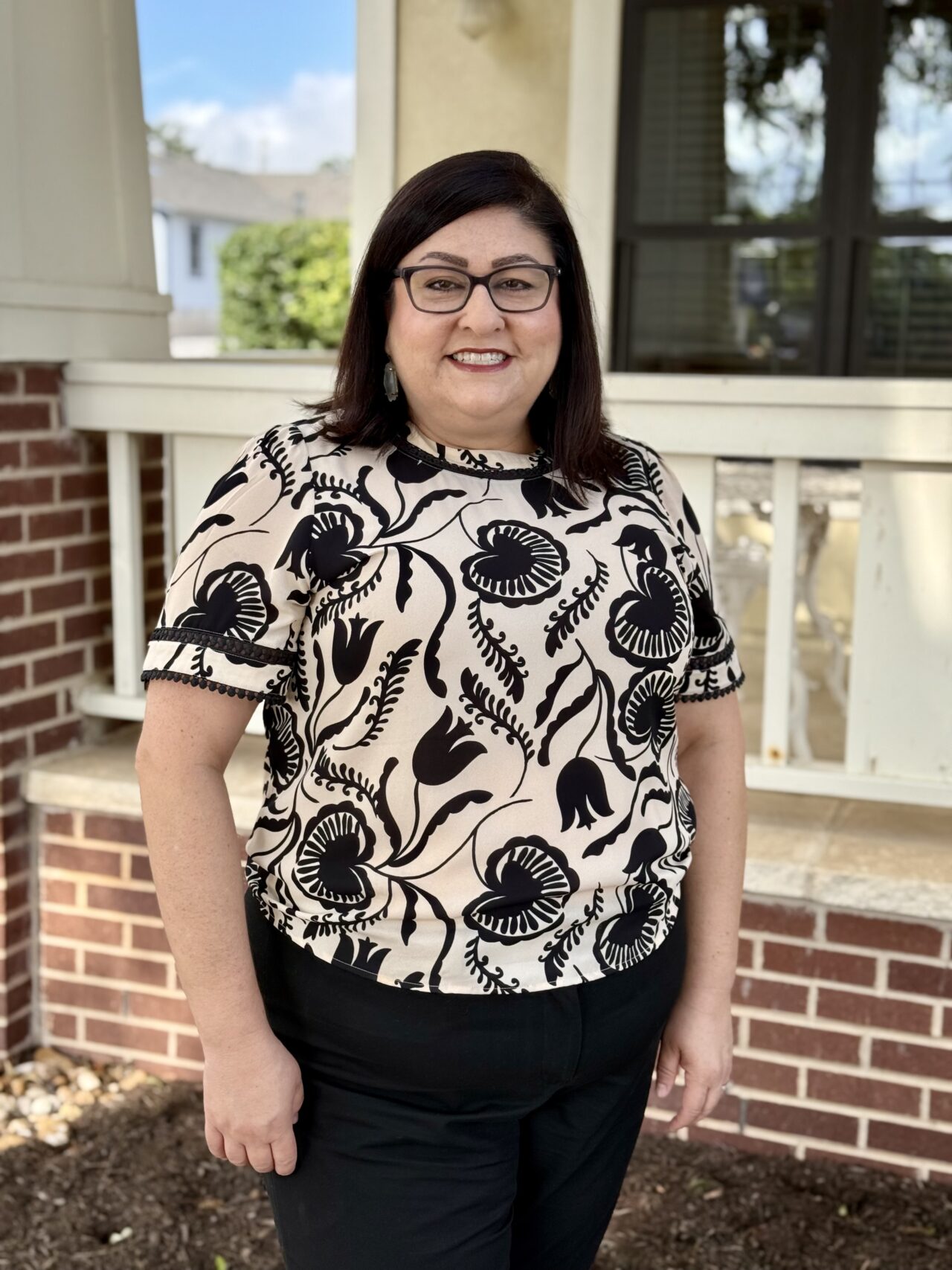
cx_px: 476
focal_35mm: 48
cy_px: 635
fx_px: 1760
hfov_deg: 30.3
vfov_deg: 39.7
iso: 64
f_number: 1.78
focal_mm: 6.76
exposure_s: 1/747
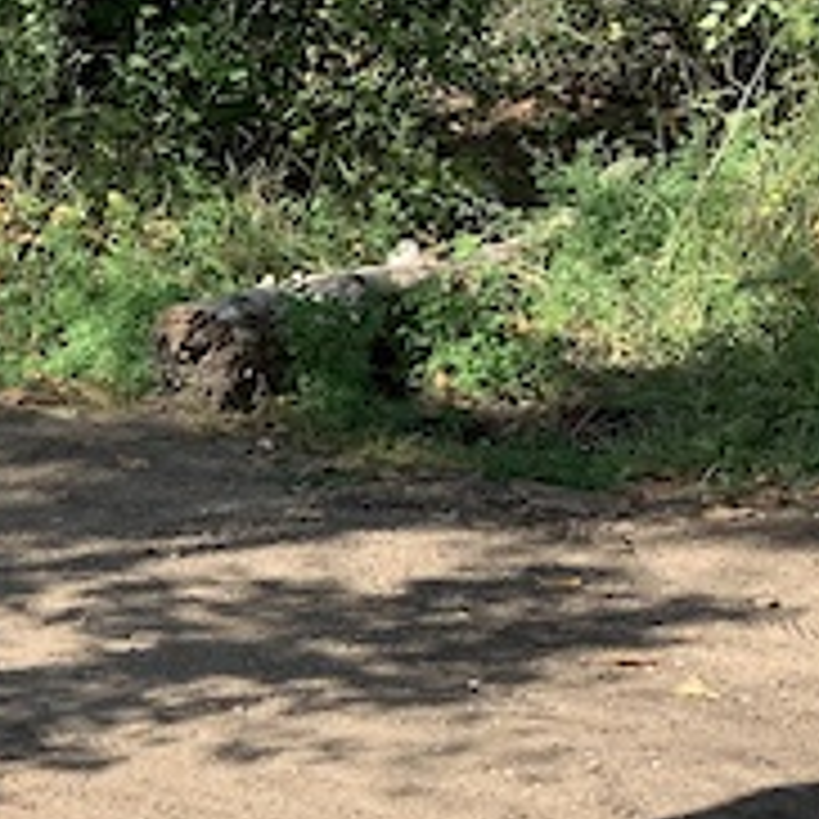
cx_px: -716
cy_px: 954
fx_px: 2704
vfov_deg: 16.6
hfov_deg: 14.8
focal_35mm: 101
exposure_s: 1/678
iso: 25
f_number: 1.8
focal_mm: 4.25
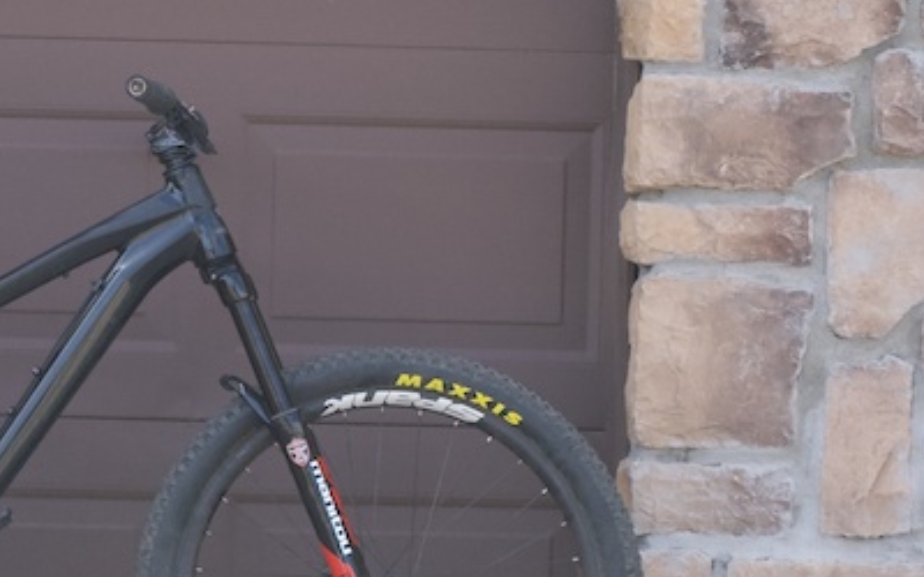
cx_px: 12
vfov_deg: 6.1
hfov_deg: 9.7
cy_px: 420
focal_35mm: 214
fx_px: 5389
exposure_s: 1/320
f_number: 9
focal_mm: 70
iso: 1000
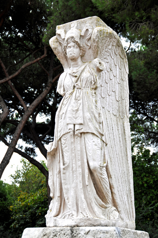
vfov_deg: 26.0
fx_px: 515
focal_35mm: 78
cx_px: 79
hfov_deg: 17.4
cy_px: 119
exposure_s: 1/100
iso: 200
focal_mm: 52
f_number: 5
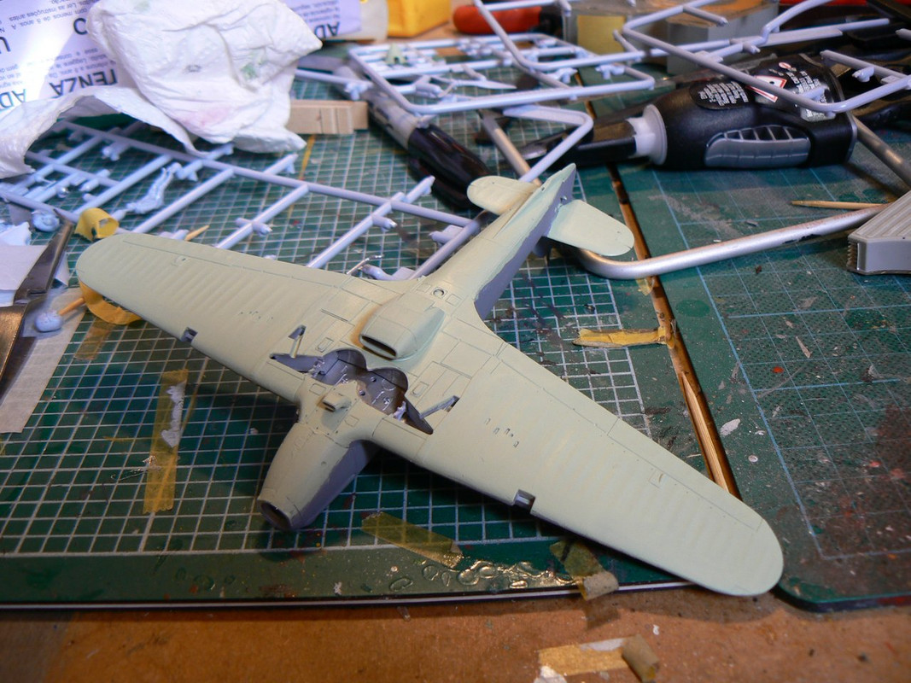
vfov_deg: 39.6
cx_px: 456
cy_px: 342
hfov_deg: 51.4
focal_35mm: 36
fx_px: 947
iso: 80
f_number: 2.8
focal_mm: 6
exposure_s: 1/40
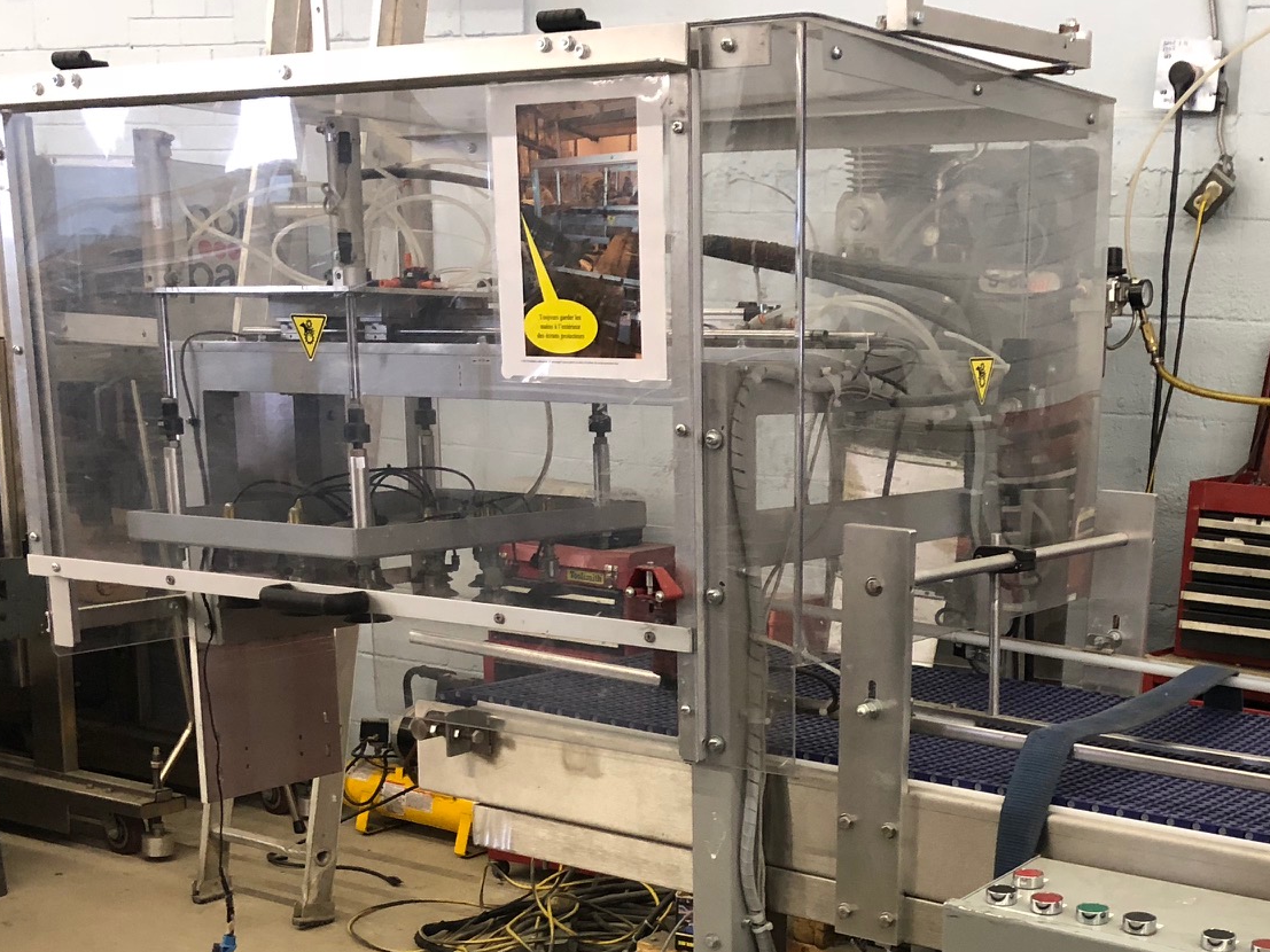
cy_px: 827
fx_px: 1871
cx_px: 894
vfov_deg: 27.7
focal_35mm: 51
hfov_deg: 36.9
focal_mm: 3.99
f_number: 1.8
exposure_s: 1/15
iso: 80
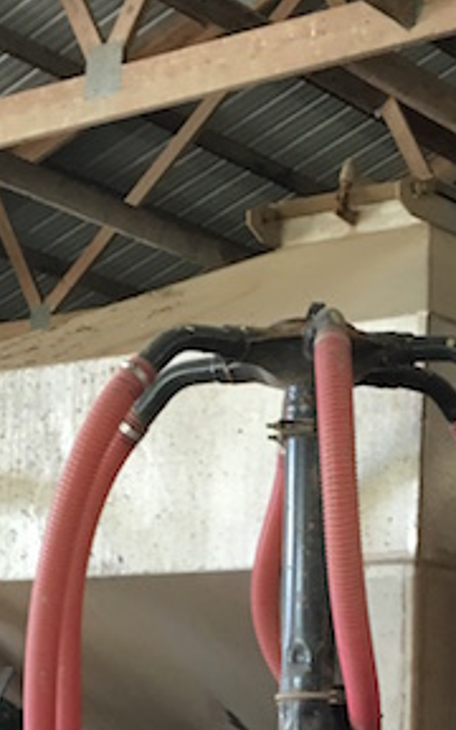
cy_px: 739
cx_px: 342
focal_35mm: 96
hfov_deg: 13.6
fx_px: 1909
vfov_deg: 20.9
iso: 80
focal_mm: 4.15
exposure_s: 1/30
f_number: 2.2
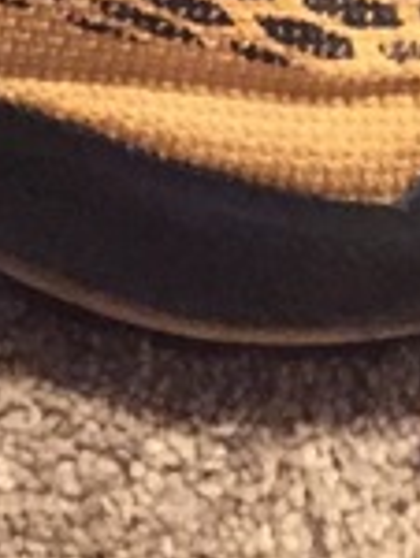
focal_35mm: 145
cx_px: 20
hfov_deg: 10.2
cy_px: -830
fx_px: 2339
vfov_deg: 11.1
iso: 1600
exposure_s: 1/15
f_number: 2.2
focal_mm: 4.15
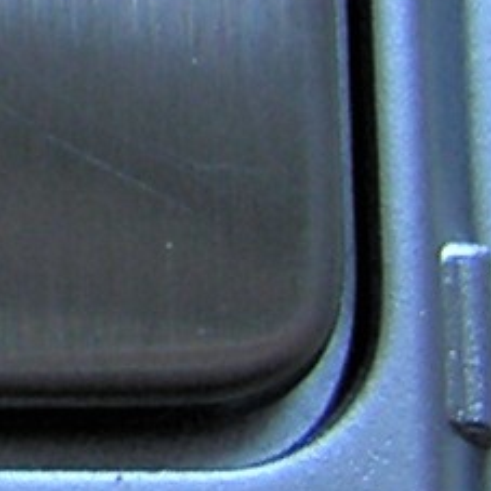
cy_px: -196
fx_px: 4060
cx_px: -623
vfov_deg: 6.8
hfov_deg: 6.6
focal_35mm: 253
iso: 64
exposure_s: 1/50
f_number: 3.2
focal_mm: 6
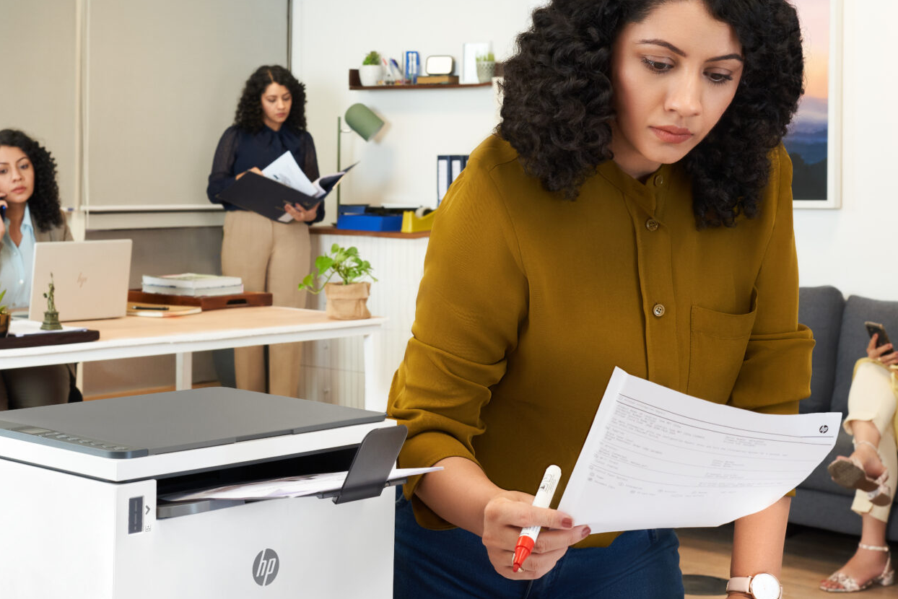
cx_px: 401
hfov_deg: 28.1
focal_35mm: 72
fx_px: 1796
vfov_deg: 18.9
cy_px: 190
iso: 400
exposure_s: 1/20
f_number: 8
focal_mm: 35
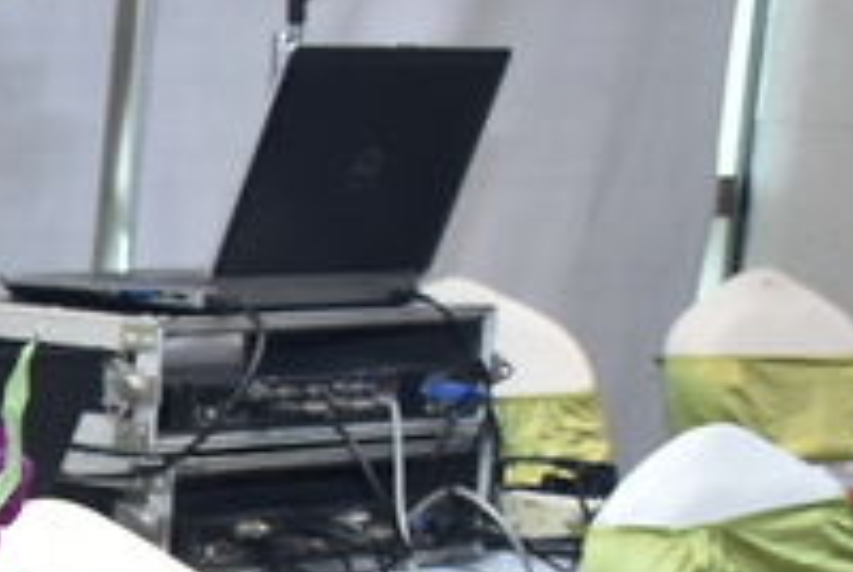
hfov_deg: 9.6
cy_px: 627
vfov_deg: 7.4
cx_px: -1335
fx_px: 4390
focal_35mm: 185
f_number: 4
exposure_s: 1/125
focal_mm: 22
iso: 640
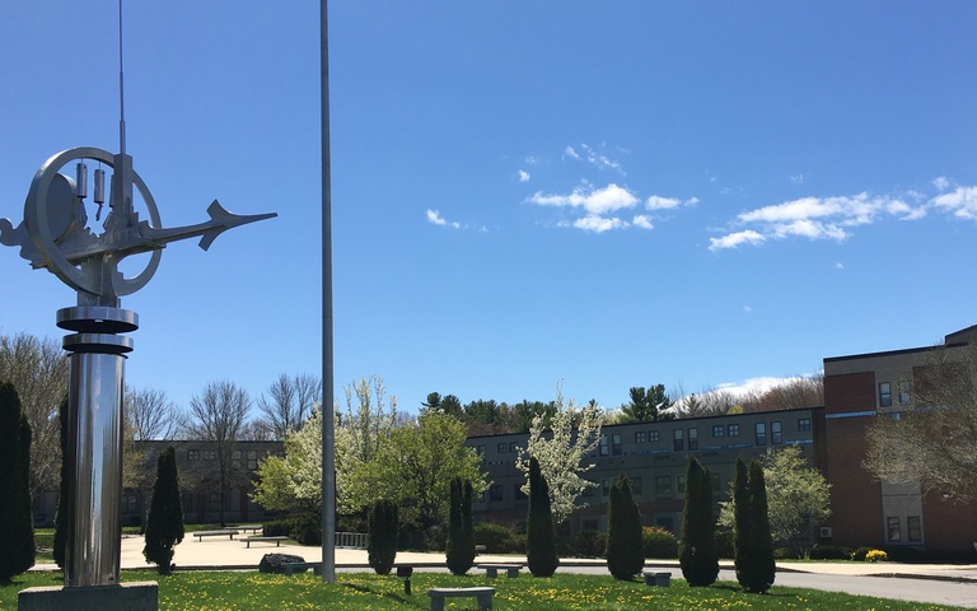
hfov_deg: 49.0
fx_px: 1065
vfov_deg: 31.8
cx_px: 578
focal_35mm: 40
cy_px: 402
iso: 25
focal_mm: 4.15
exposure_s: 1/1789
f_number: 2.2
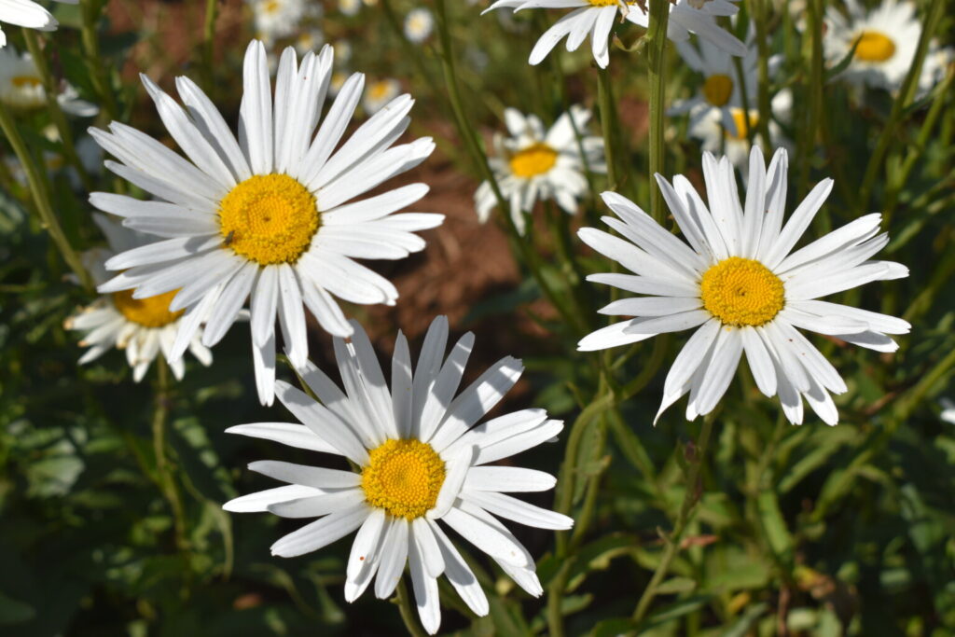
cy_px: 318
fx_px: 1671
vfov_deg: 21.6
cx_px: 478
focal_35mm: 63
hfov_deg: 31.9
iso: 100
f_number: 10
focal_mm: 42
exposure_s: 1/400
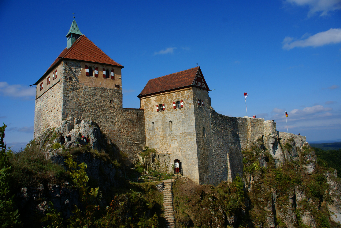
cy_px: 114
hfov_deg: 67.3
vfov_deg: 48.1
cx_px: 170
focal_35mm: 27
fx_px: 256
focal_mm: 18
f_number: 10
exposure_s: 1/400
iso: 100
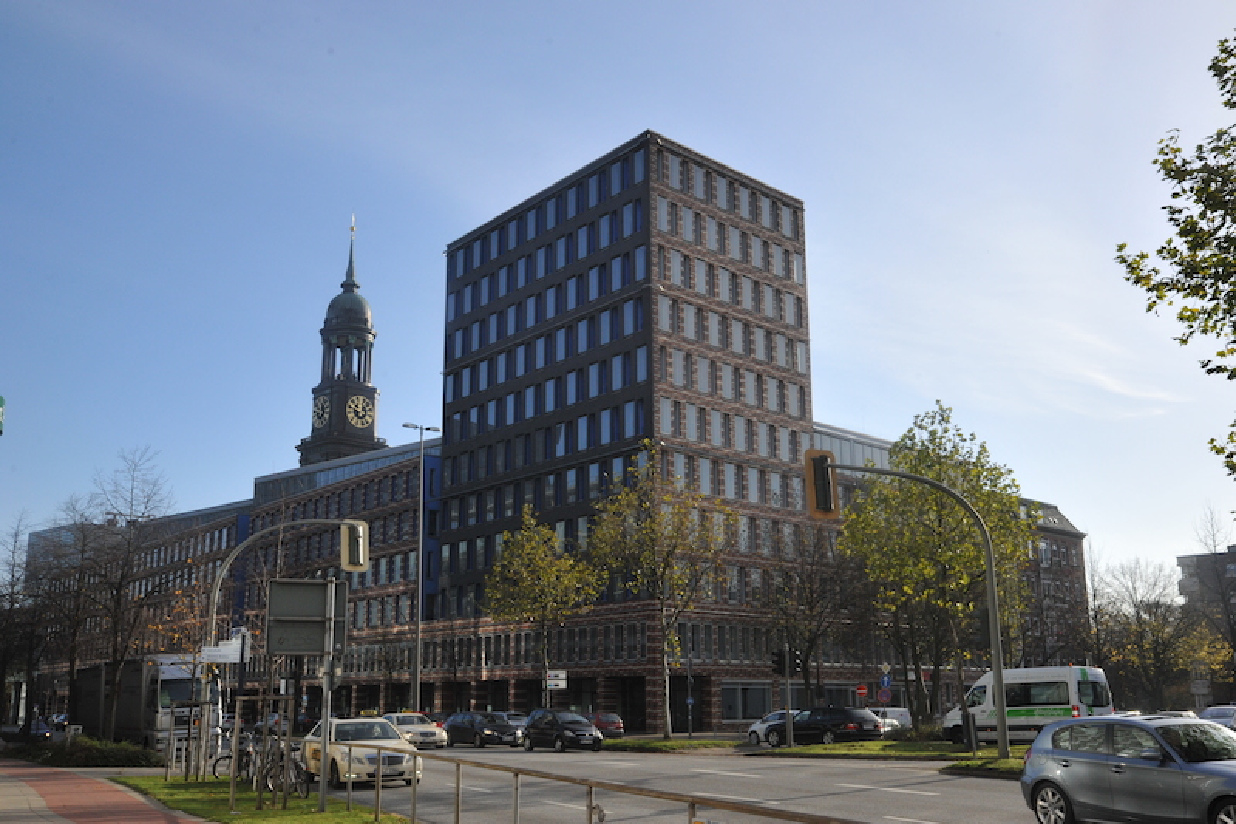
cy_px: 412
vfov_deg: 36.9
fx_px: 1236
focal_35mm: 36
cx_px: 618
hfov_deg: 53.1
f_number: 16
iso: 1600
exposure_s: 1/1600
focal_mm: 36
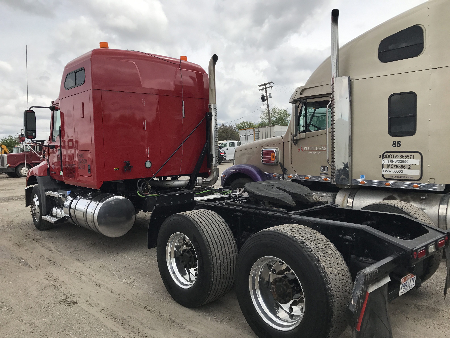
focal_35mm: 28
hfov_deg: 63.4
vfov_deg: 49.7
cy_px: 169
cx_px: 225
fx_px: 364
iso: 20
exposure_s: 1/2817
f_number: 1.8
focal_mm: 3.99
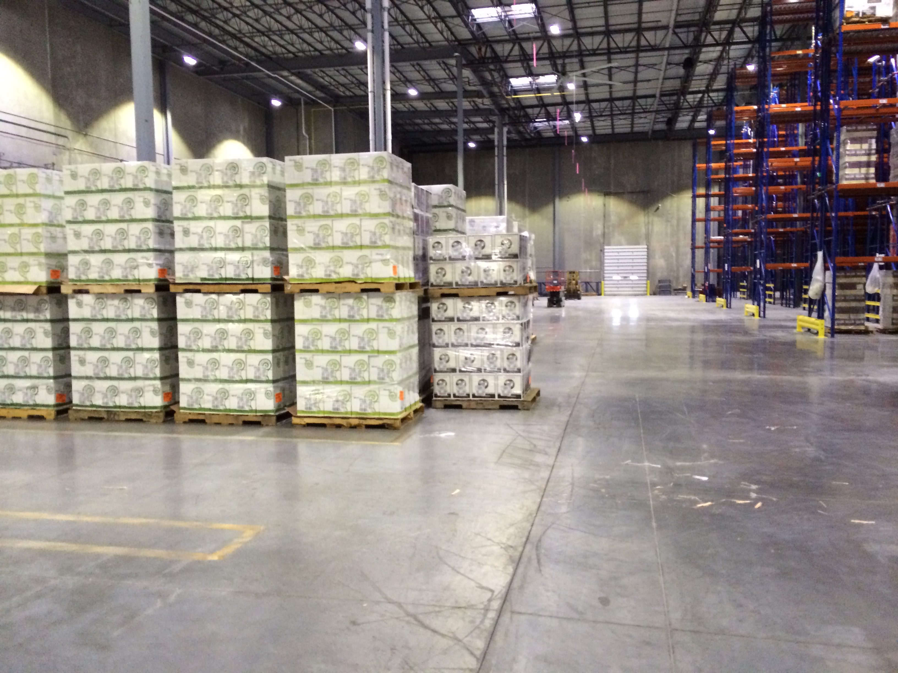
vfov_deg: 46.8
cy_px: 336
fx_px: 778
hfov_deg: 60.0
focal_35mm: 30
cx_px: 449
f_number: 2.2
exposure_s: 1/30
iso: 250
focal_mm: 4.12
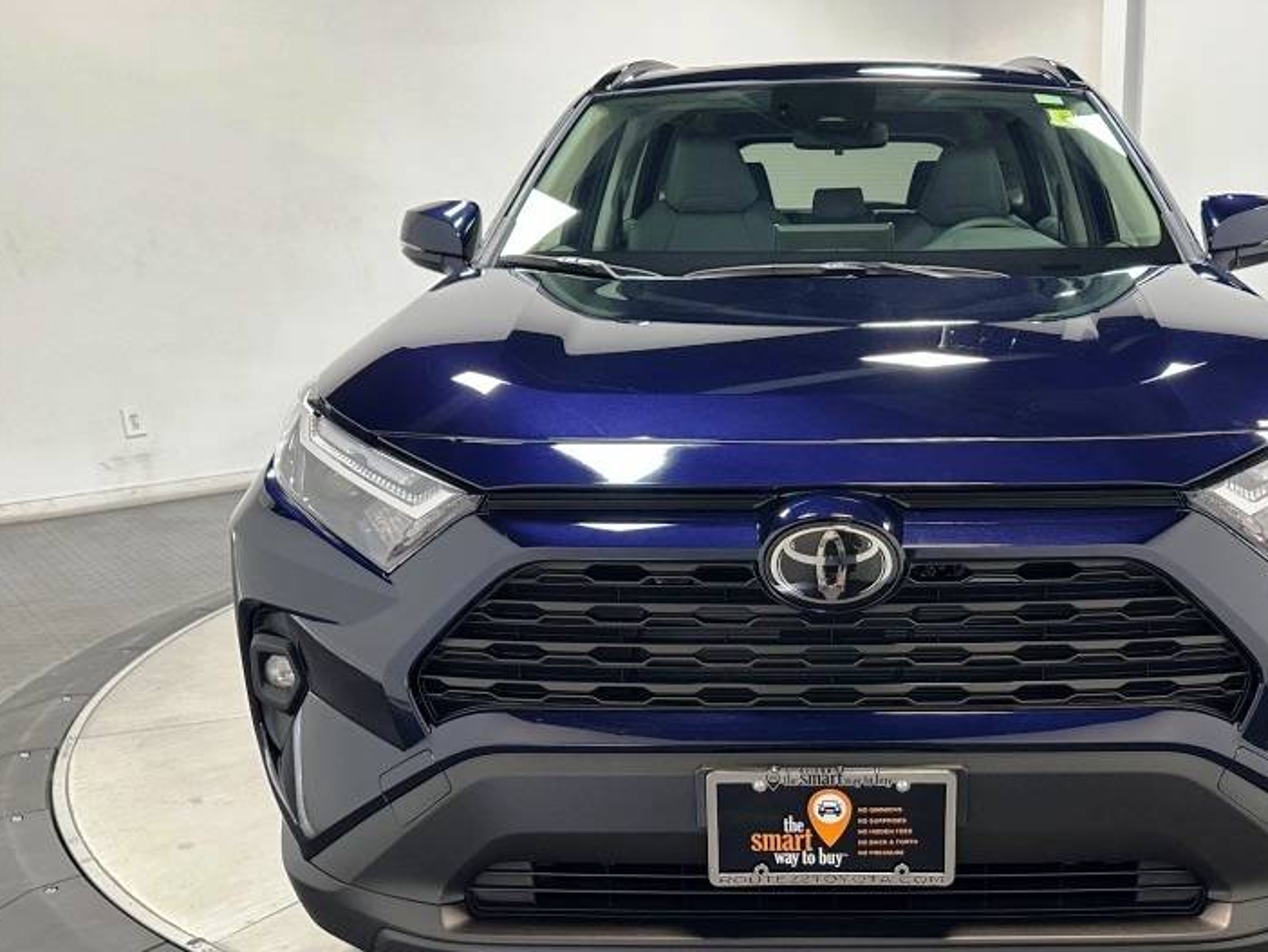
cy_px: 576
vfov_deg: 40.5
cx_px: 825
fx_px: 1283
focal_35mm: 35
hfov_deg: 51.8
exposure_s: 1/60
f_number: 1.78
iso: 320
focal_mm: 6.86
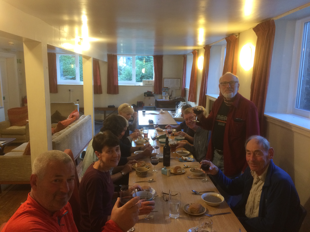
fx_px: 260
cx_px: 155
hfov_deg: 61.7
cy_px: 116
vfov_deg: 48.2
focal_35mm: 29
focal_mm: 4.15
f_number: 2.2
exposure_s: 1/33
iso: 200
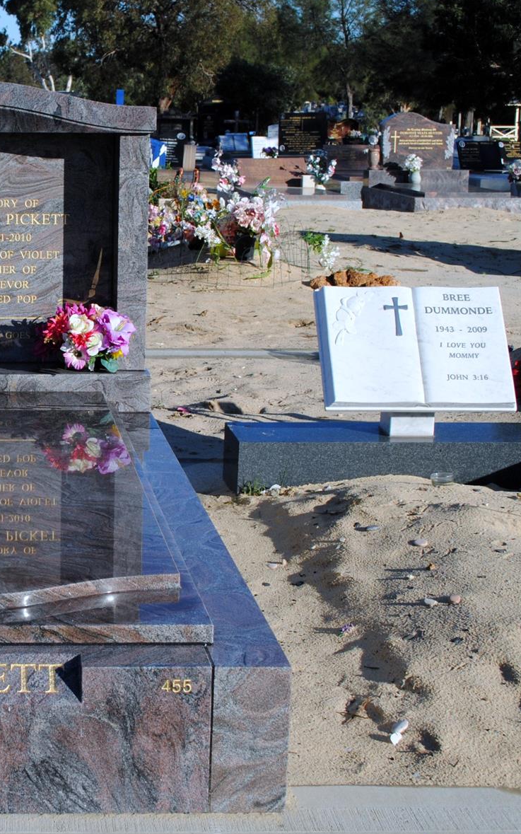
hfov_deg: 18.0
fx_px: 1590
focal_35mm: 70
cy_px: 404
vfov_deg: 29.4
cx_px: -26
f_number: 8
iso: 100
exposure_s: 1/250
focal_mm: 28
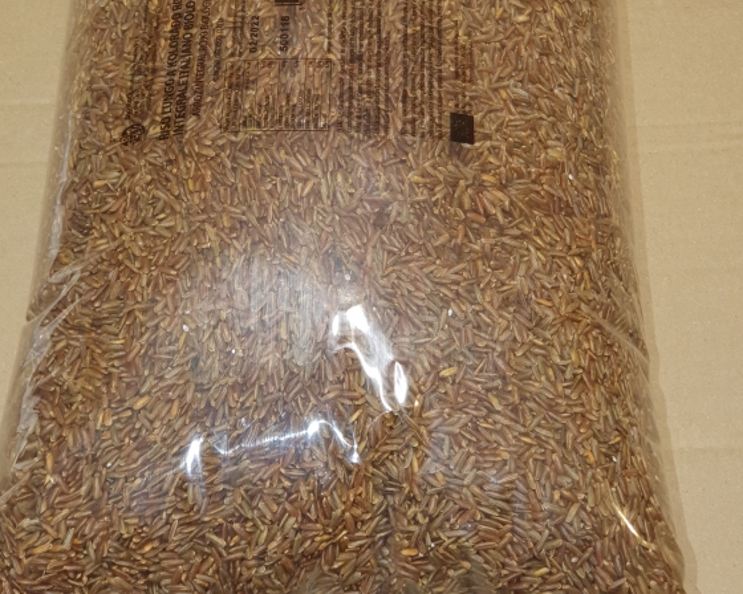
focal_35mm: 75
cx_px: 353
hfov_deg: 25.4
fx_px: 1649
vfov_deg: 20.3
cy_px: 189
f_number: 2.4
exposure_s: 1/10
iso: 160
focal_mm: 6
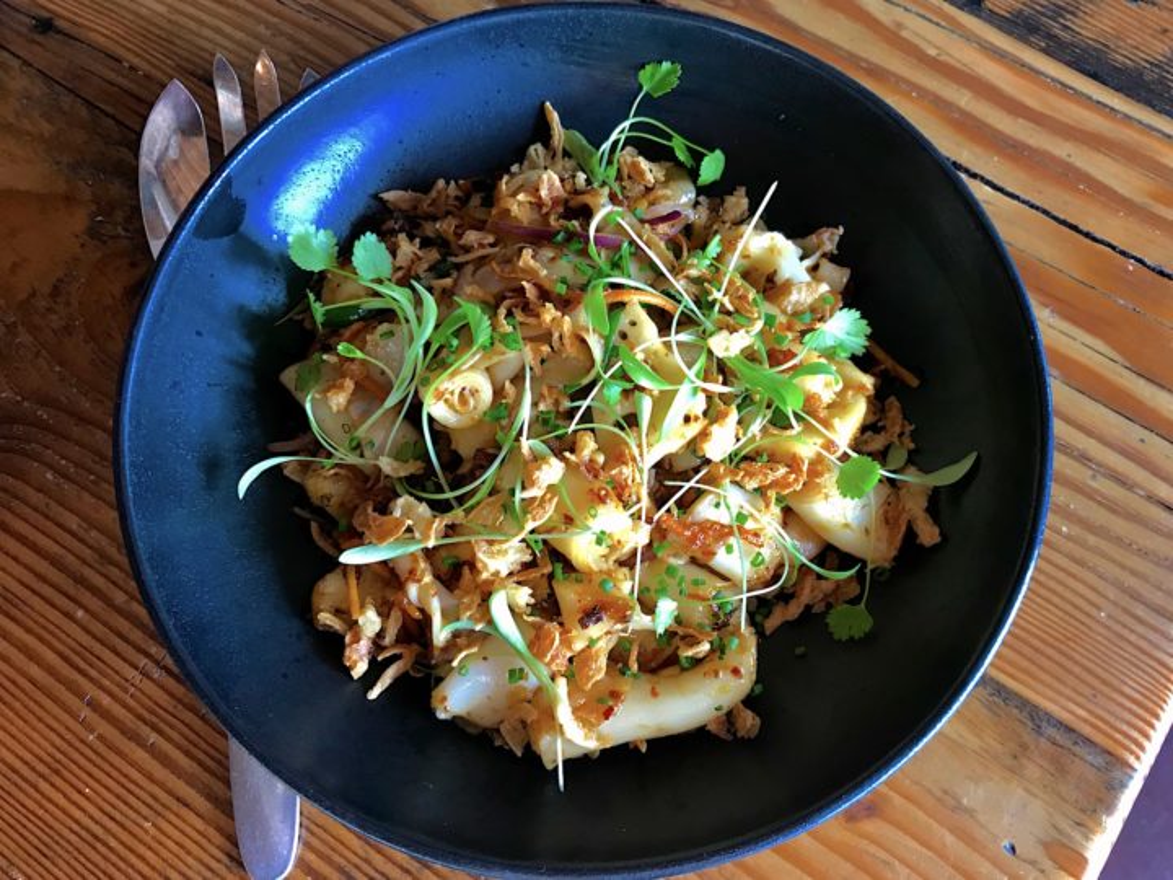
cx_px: 586
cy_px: 440
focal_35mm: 28
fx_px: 949
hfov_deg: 63.4
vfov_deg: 49.7
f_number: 1.8
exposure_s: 1/24
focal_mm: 3.99
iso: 40
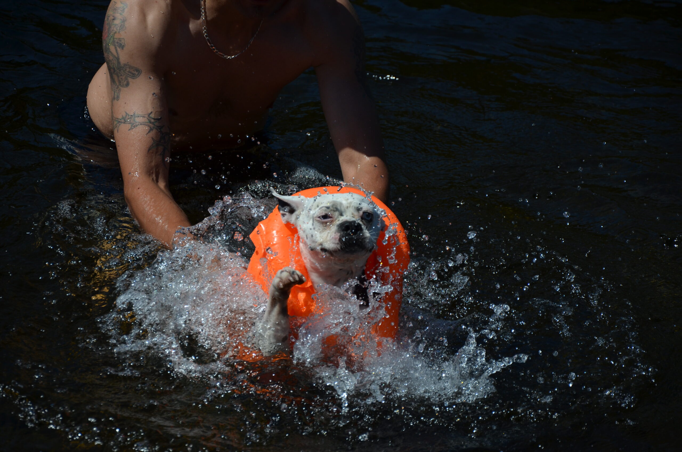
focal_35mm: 158
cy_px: 226
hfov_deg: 13.1
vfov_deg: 8.7
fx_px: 2978
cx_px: 341
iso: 400
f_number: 5.6
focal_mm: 105
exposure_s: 1/6400
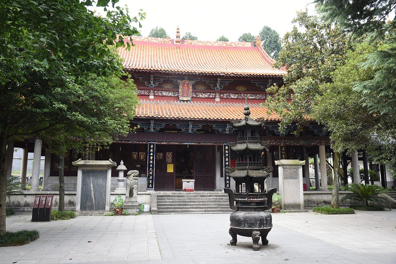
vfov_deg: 42.3
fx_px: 341
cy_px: 130
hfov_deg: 60.3
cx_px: 197
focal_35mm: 31
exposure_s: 1/40
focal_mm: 30
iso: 250
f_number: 7.1
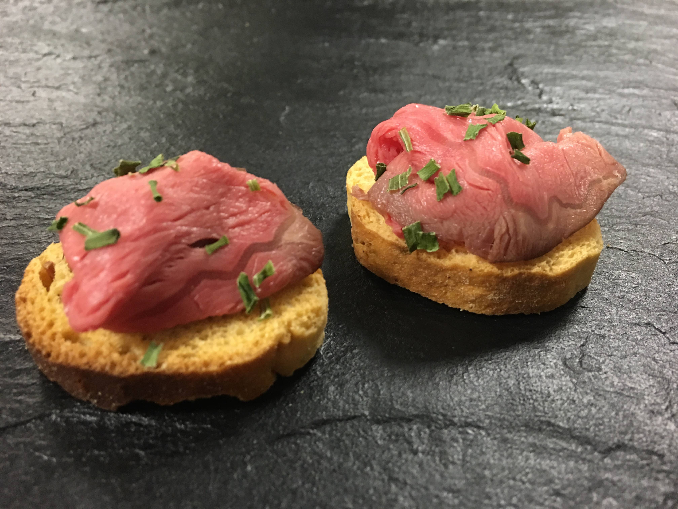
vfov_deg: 48.2
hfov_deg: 61.7
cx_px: 339
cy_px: 254
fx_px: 568
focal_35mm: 29
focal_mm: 4.15
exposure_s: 1/10
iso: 80
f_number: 2.2
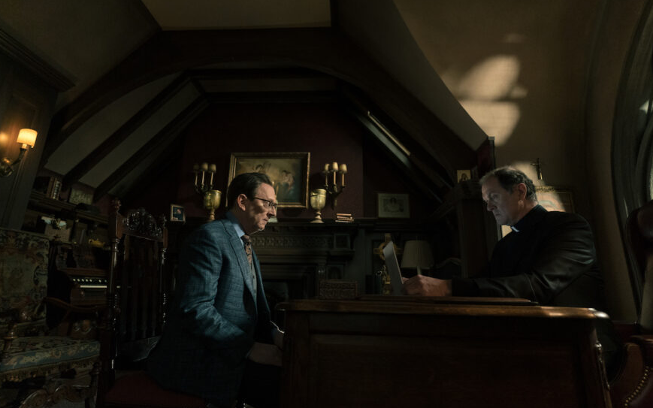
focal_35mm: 19
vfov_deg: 62.2
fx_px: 338
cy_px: 191
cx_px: 333
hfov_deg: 88.0
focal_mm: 18
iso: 4000
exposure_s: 1/125
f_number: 2.8
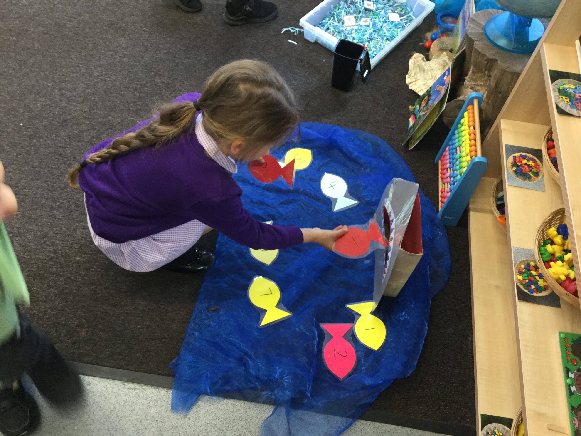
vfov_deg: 45.4
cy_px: 218
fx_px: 520
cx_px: 290
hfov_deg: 58.4
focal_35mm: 31
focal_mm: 3.3
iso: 100
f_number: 2.4
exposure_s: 1/33
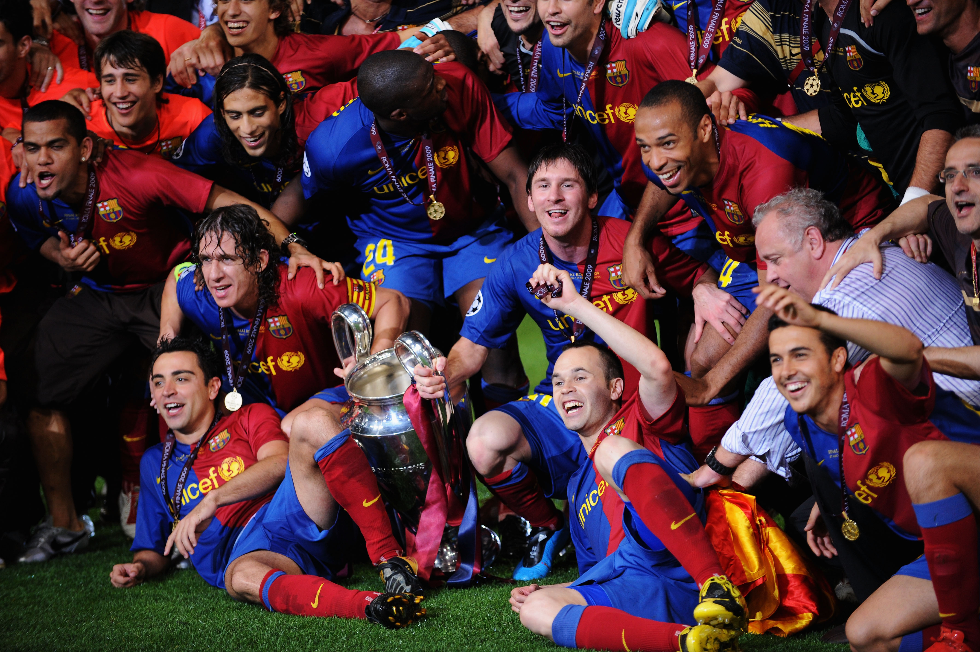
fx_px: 4081
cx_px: 490
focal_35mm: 150
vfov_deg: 9.1
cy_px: 326
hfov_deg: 13.7
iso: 1250
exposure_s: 1/800
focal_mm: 150
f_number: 2.8
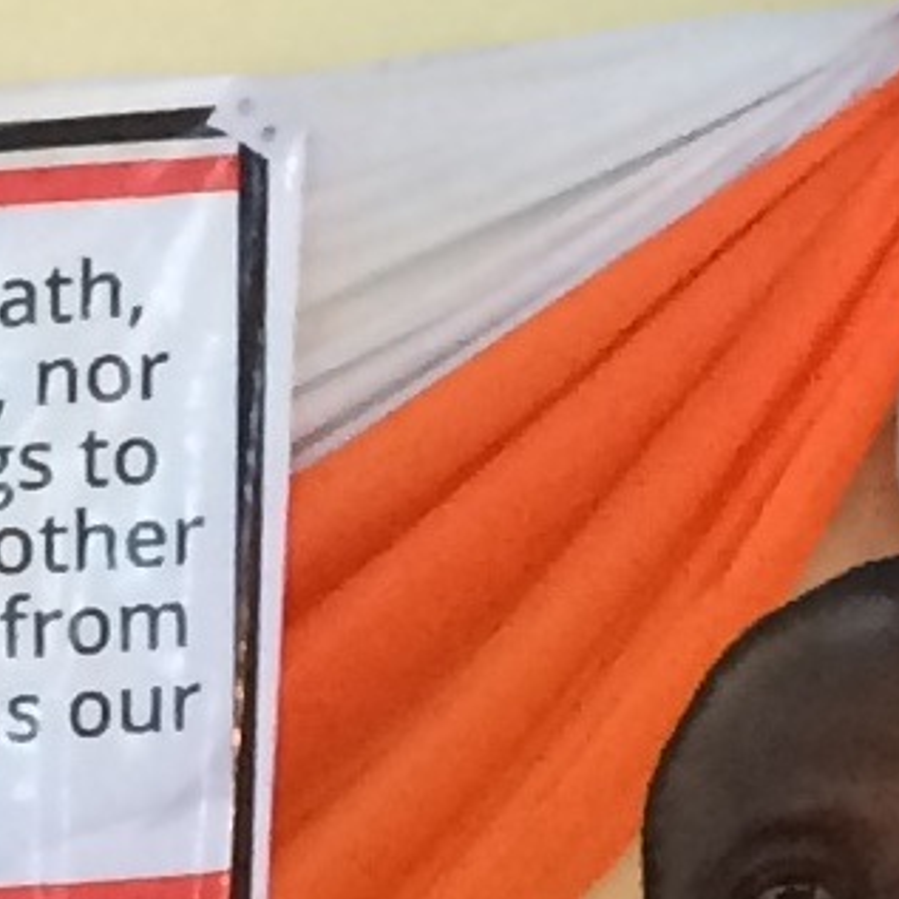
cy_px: 2677
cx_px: 865
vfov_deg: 7.2
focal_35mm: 216
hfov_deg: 8.1
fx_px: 6347
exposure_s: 1/33
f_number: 2.2
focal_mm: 4.15
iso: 250
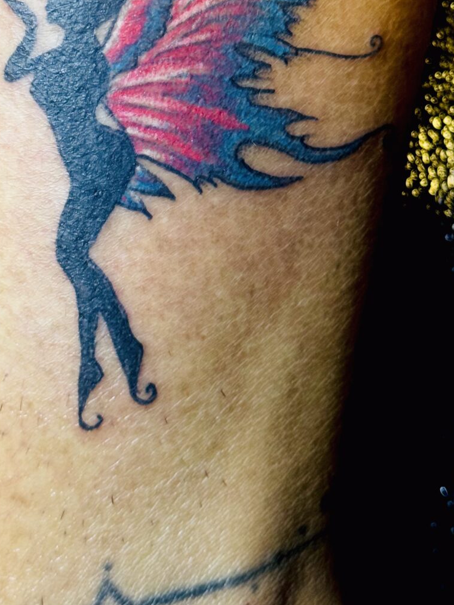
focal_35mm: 97
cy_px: 47
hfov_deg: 15.2
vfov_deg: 19.8
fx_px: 1696
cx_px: 144
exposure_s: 1/50
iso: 80
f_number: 1.78
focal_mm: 6.76
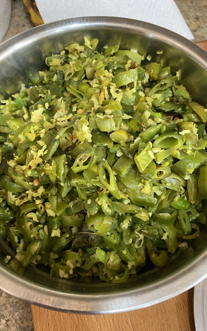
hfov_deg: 44.4
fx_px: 253
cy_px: 166
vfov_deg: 66.5
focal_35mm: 28
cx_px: 86
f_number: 1.8
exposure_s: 1/33
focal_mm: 4.25
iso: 400
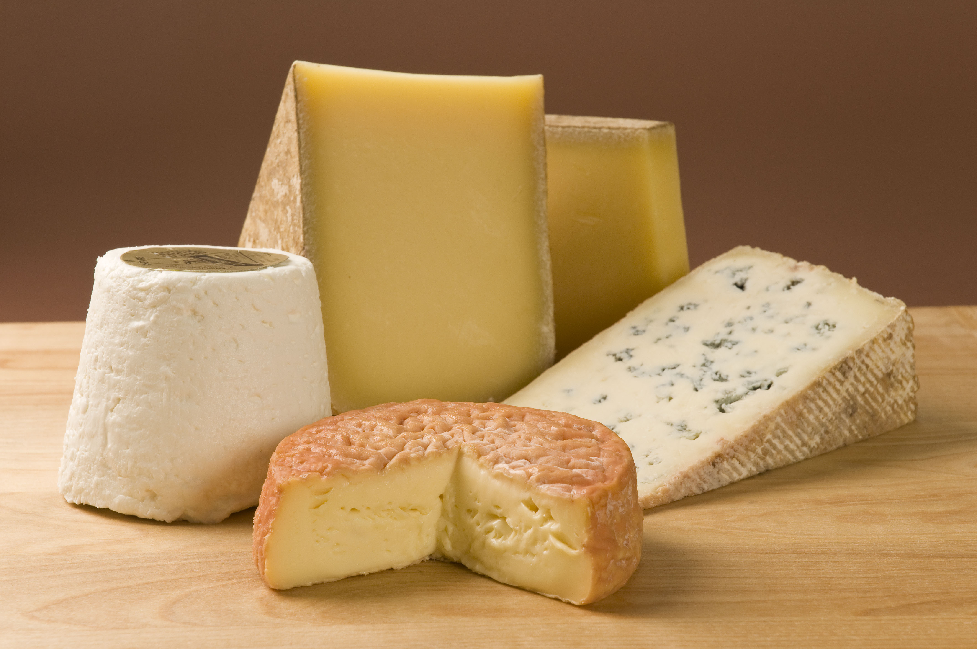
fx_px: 2846
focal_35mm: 105
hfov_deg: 19.5
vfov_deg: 13.0
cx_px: 488
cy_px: 324
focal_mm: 70
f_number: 10
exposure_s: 1/100
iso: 200
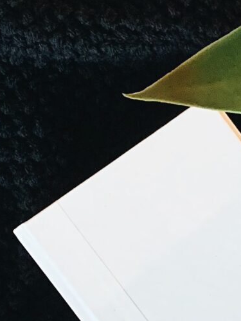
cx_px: 526
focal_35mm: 133
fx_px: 1235
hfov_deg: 10.1
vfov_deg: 14.8
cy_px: 245
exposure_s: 1/30
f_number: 1.8
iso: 500
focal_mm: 4.25
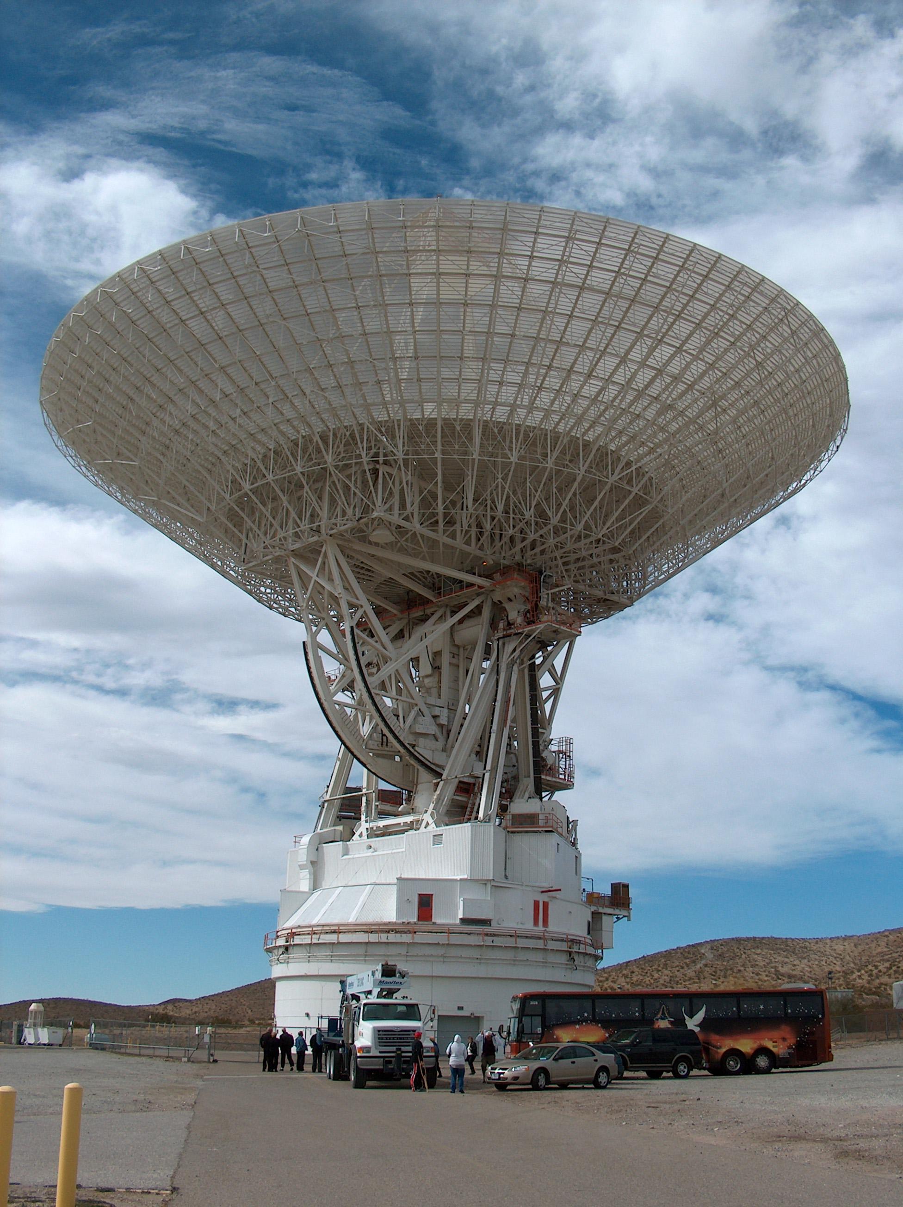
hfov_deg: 38.6
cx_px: 452
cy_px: 604
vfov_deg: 50.2
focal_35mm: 37
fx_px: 1289
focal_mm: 7.6
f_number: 8
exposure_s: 1/338
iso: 100
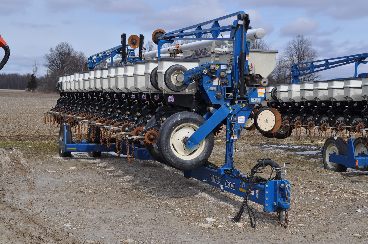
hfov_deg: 35.1
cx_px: 184
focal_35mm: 57
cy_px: 122
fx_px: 582
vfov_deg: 23.7
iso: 200
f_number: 10
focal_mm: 38
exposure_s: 1/400
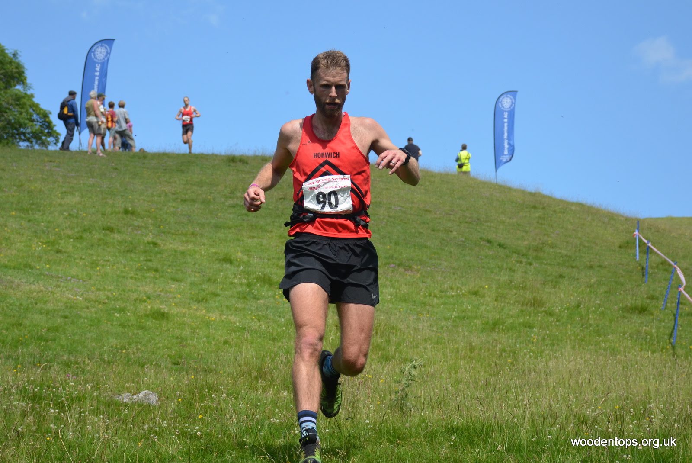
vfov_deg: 17.5
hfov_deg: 26.0
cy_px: 232
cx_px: 346
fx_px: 1501
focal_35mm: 78
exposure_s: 1/1600
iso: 400
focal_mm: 52
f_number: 6.3
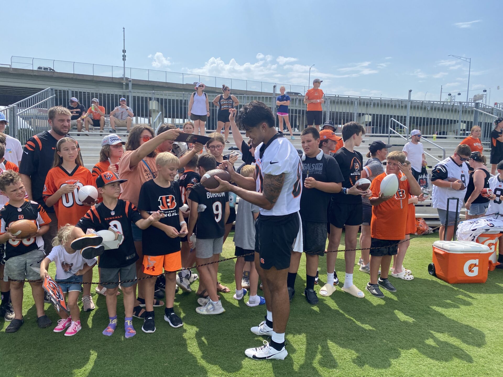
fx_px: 378
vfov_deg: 53.1
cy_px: 188
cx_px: 252
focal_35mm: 26
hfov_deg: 67.3
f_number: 1.8
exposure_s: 1/2817
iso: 32
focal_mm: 4.25
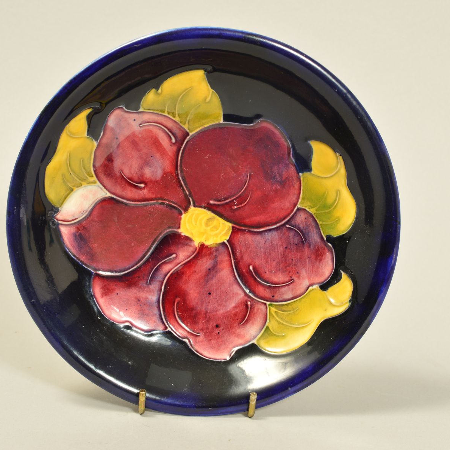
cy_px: 224
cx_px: 218
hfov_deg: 19.5
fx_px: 1309
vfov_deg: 19.5
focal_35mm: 89
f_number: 13
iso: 100
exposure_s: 1/100
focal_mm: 46
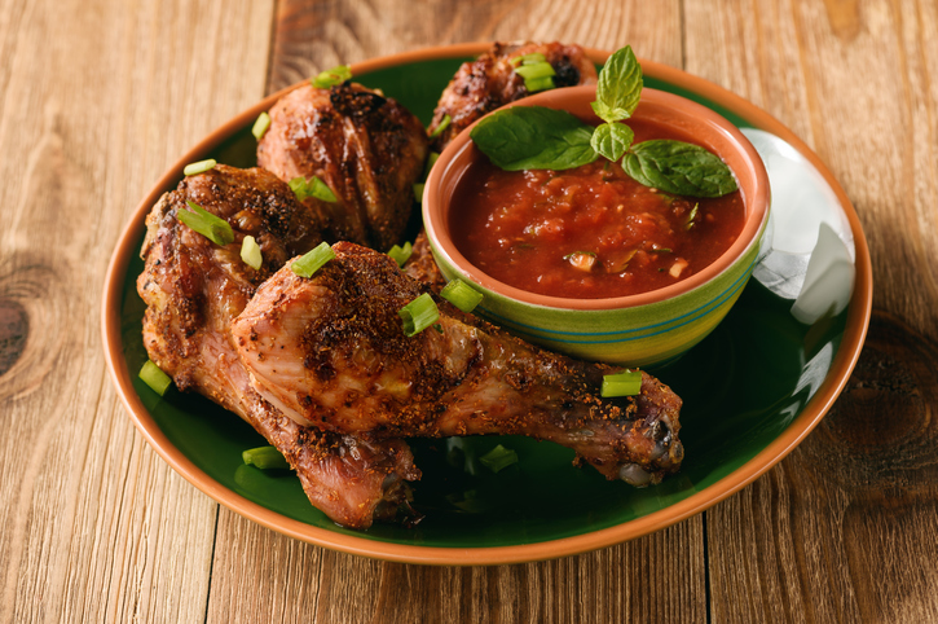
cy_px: 312
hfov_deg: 19.5
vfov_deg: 13.0
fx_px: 2733
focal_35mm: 105
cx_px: 469
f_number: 11
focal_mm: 105
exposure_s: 1/160
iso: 64
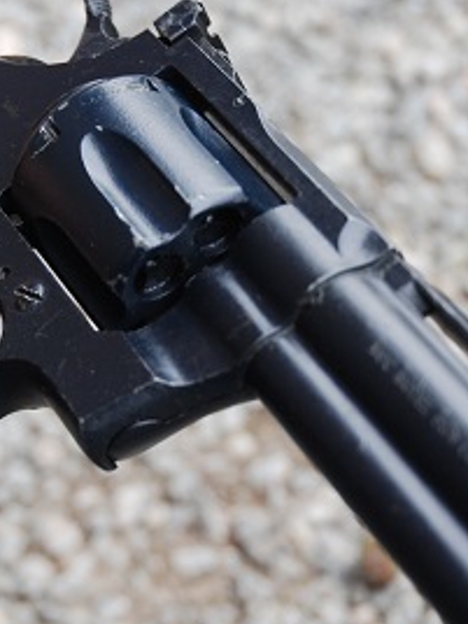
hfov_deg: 13.4
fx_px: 1983
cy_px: 341
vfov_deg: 17.9
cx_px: 88
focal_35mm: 110
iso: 200
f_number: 4.2
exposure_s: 1/40
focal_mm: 34
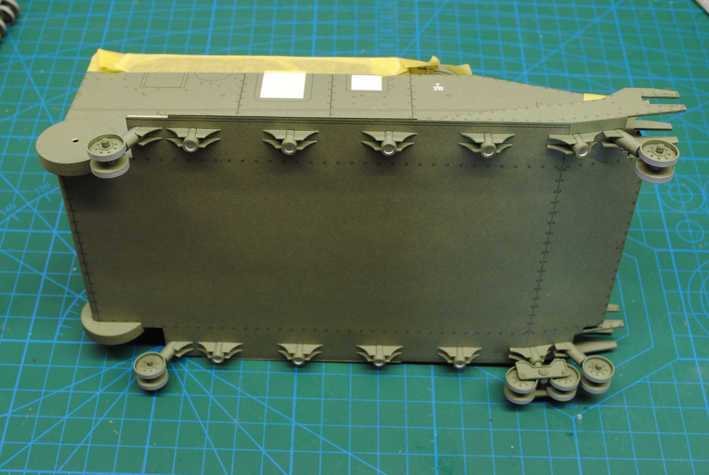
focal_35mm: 48
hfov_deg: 41.1
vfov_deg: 28.2
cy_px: 238
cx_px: 354
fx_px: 946
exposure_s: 1/2
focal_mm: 32
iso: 100
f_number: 11
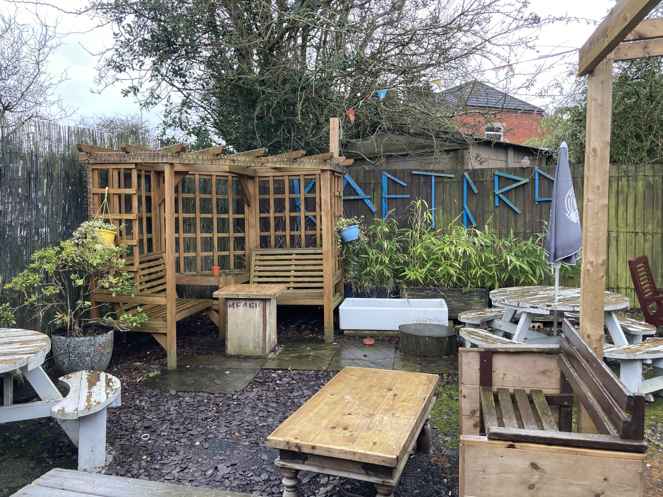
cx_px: 332
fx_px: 536
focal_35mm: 28
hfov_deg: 63.4
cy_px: 248
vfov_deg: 49.7
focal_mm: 3.99
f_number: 1.8
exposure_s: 1/121
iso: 64
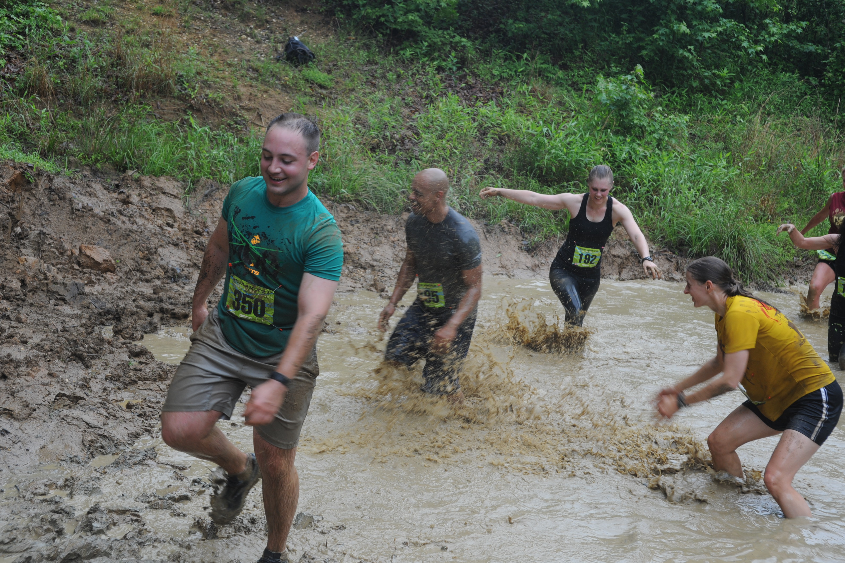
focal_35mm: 55
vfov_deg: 24.6
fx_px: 1290
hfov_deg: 36.3
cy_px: 282
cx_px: 422
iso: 500
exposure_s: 1/100
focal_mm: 55
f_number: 9
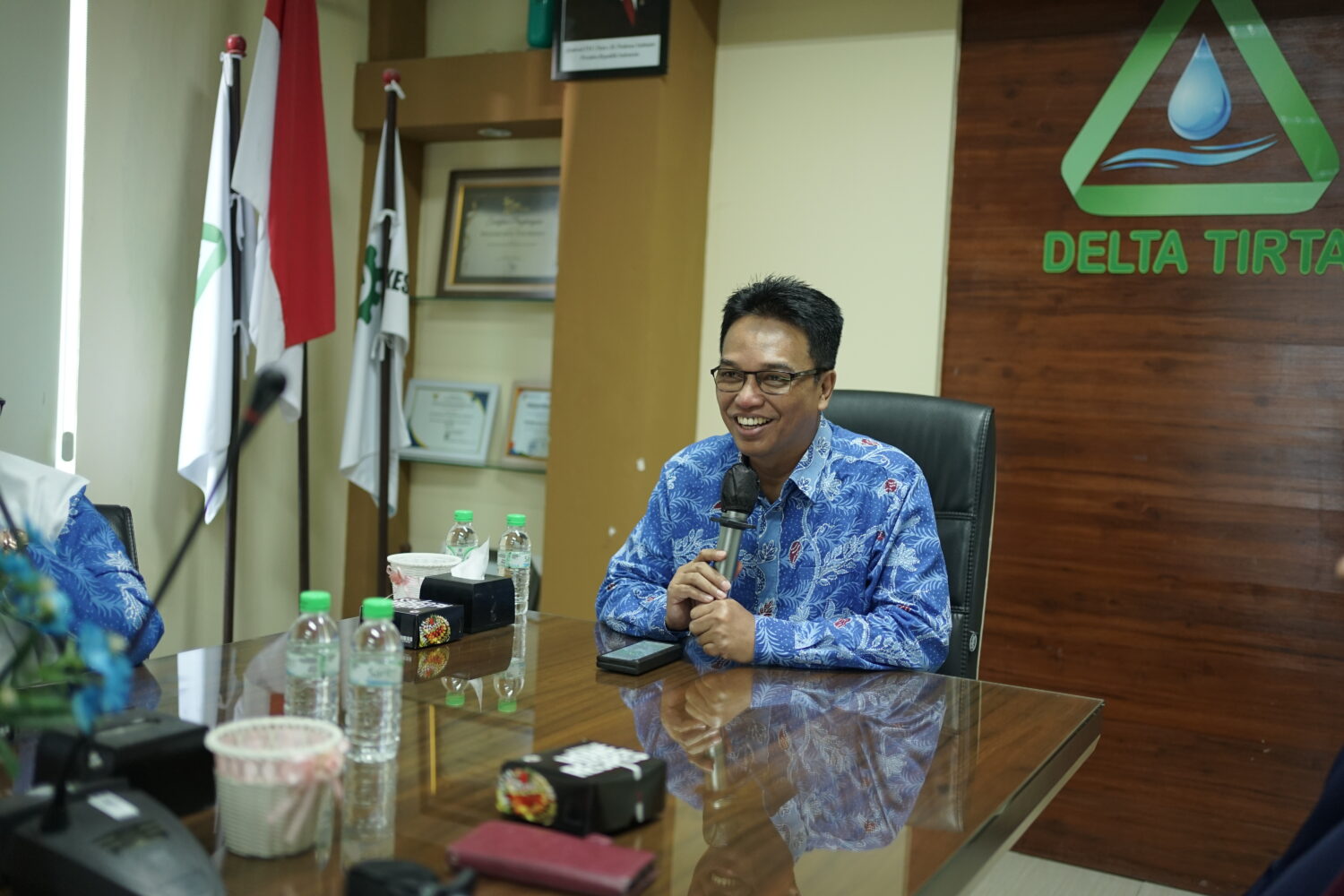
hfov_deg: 54.4
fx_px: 1307
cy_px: 448
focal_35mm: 35
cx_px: 672
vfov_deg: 37.9
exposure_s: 1/100
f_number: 1.8
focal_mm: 35
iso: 800
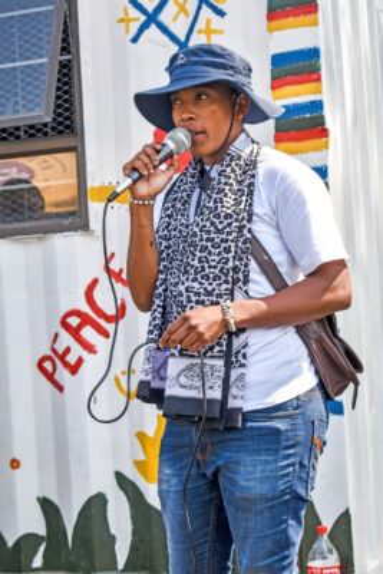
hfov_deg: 16.6
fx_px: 1315
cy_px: 287
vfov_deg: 24.6
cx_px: 192
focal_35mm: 82
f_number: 5.6
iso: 100
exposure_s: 1/200
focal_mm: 55
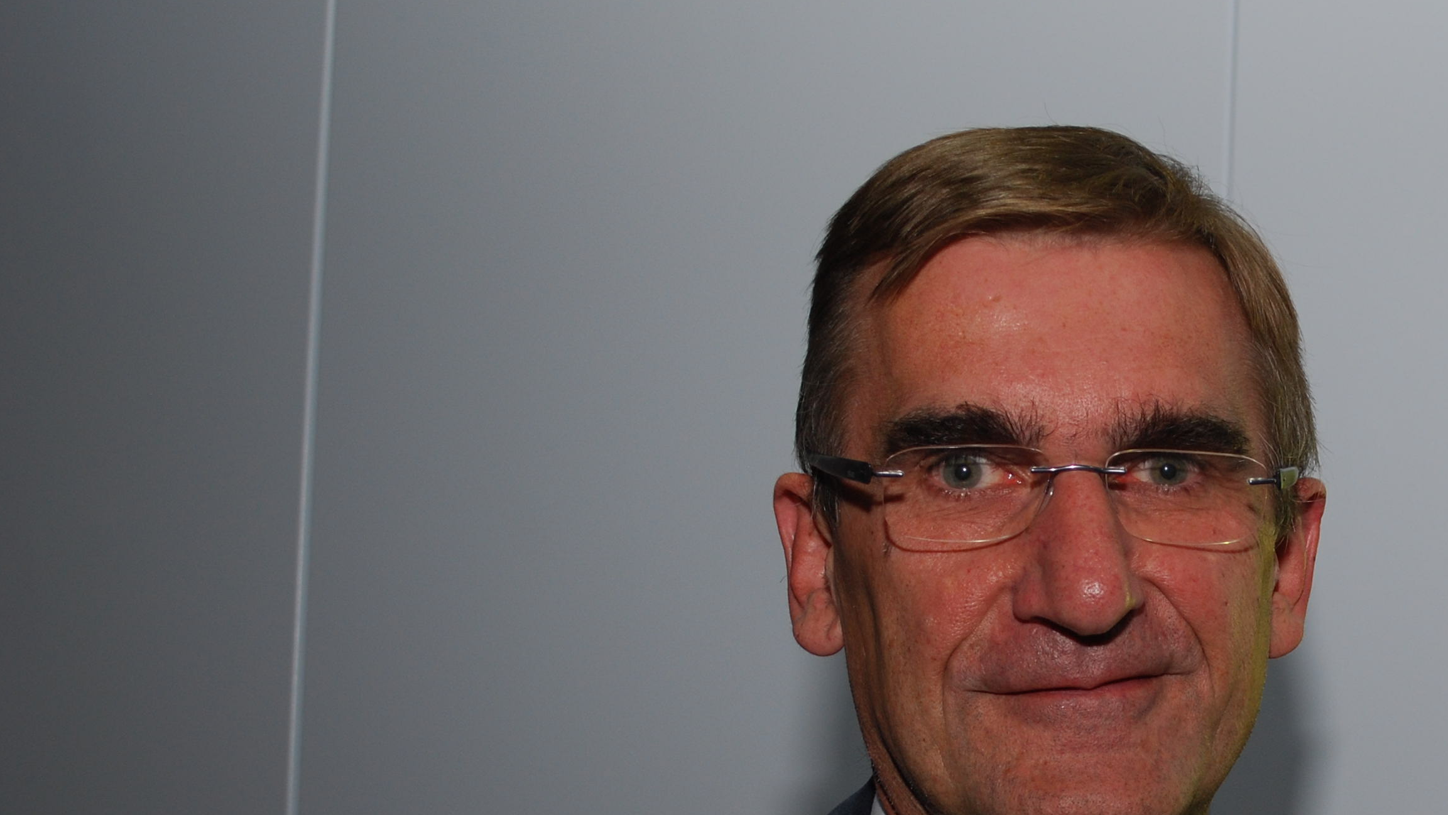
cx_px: 1212
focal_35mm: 74
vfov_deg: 16.2
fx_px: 2841
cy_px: 701
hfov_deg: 27.8
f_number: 4.5
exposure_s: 1/60
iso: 200
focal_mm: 28
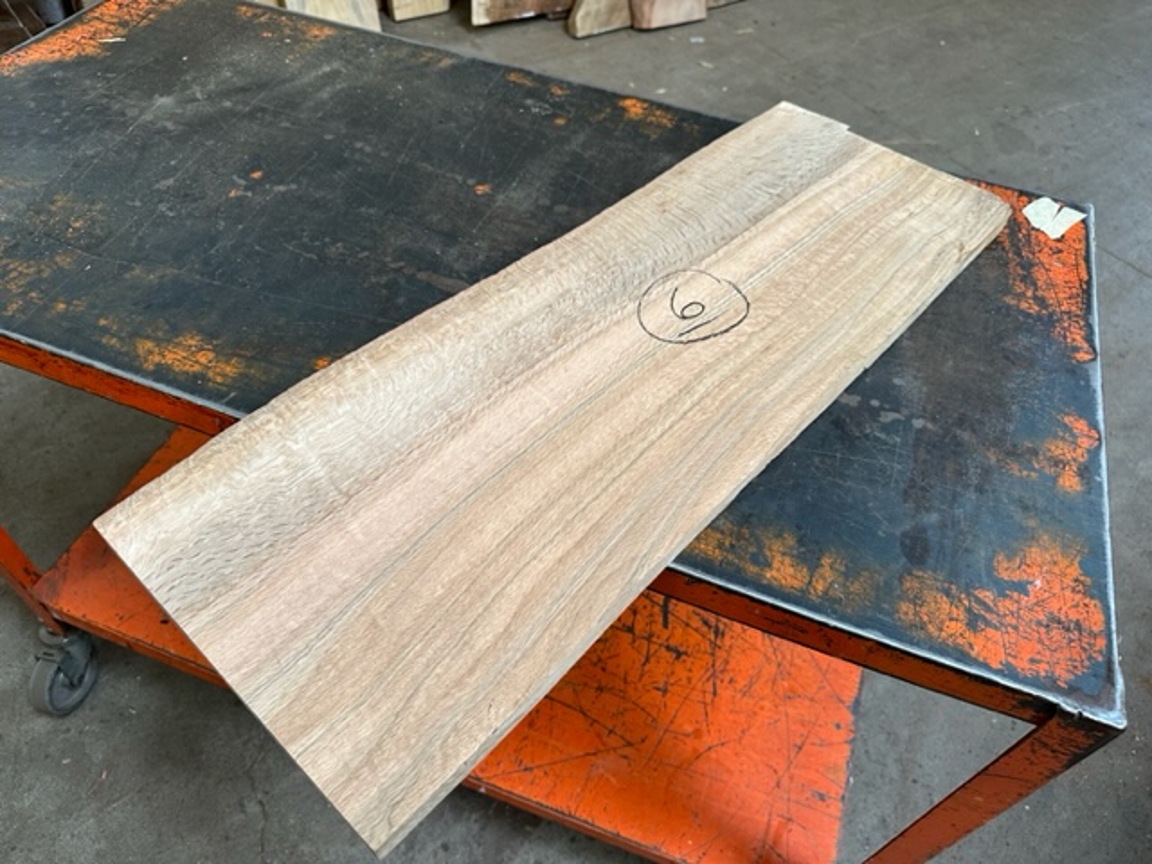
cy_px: 432
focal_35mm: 24
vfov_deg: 56.8
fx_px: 799
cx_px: 576
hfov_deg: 71.6
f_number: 1.78
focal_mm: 6.86
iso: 160
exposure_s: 1/120
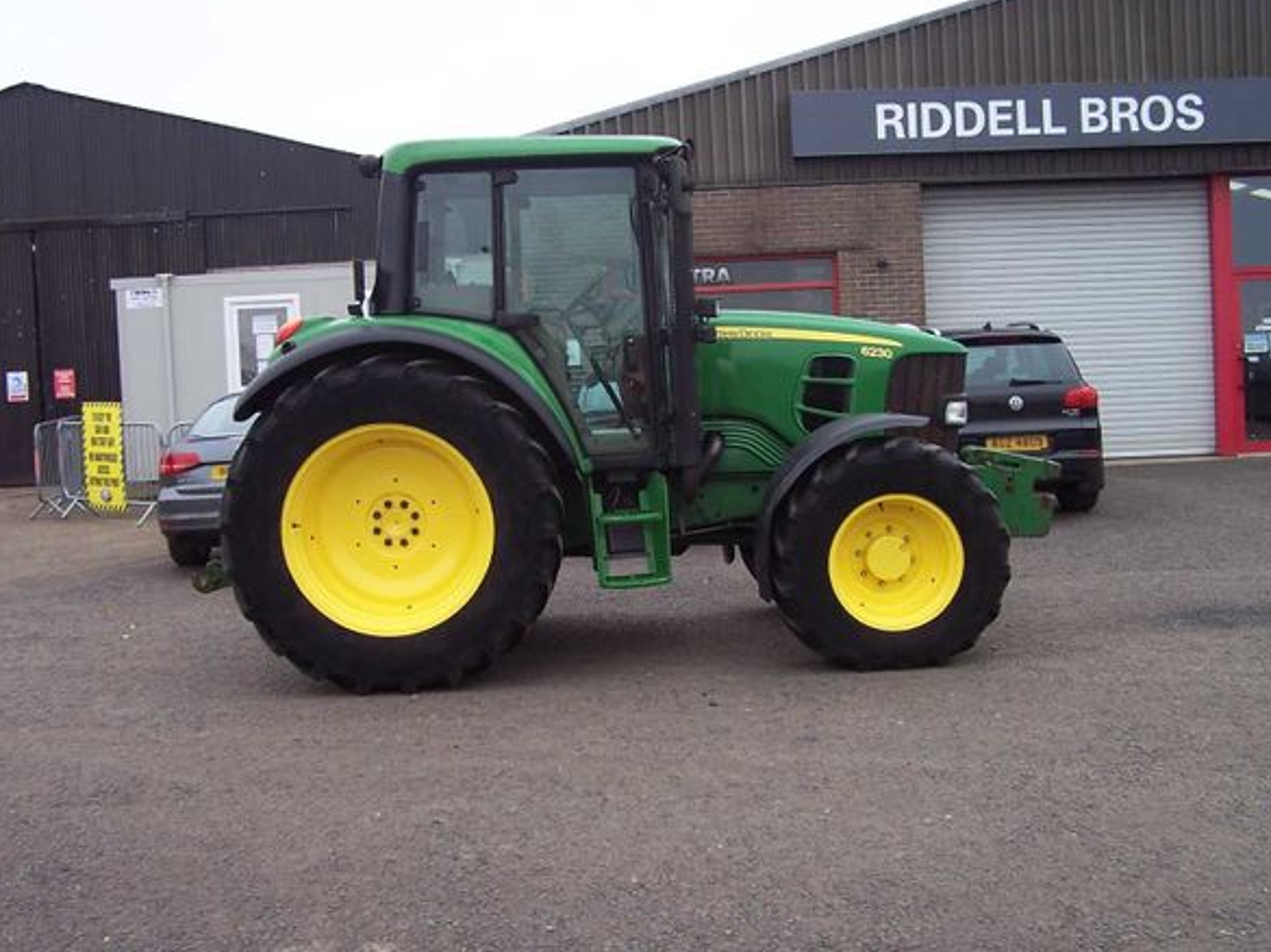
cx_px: 650
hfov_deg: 47.9
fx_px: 1431
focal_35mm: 39
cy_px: 467
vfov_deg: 36.8
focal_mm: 6.3
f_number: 2.8
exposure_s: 1/125
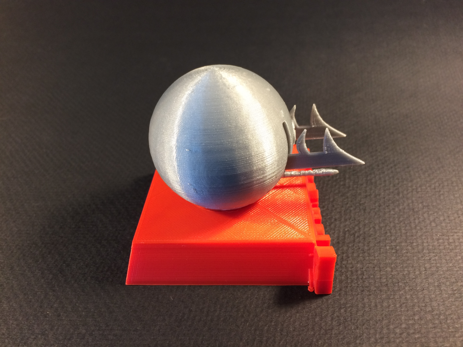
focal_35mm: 29
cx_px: 232
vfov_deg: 48.2
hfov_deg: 61.7
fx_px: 388
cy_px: 174
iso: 80
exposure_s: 1/30
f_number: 2.2
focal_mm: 4.15
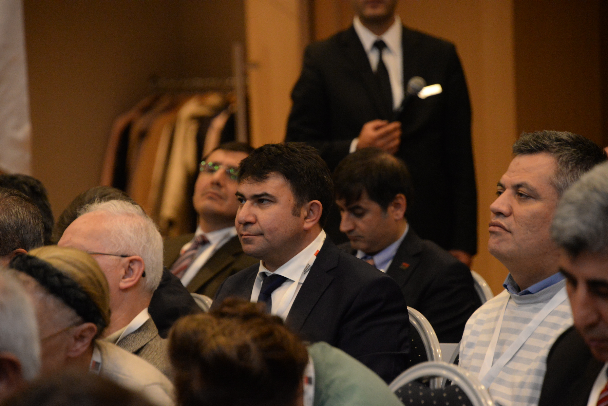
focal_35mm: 300
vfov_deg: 4.6
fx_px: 5068
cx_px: 304
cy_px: 203
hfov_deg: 6.9
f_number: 7.1
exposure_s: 1/100
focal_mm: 300
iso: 5000
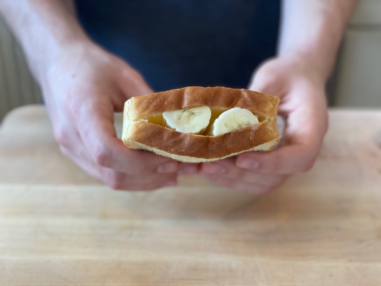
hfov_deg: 36.8
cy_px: 143
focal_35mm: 52
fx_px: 572
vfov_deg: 28.0
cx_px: 190
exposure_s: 1/60
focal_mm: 6
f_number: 2
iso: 125
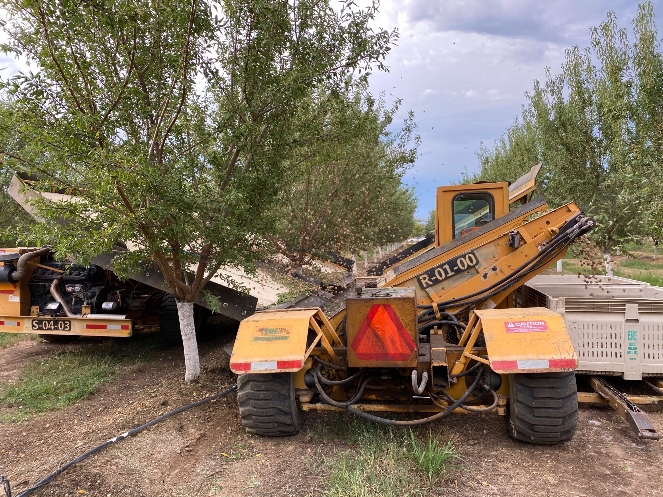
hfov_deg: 67.3
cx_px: 332
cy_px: 248
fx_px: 498
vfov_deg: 53.1
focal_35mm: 26
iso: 50
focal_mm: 4.25
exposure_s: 1/122
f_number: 1.8
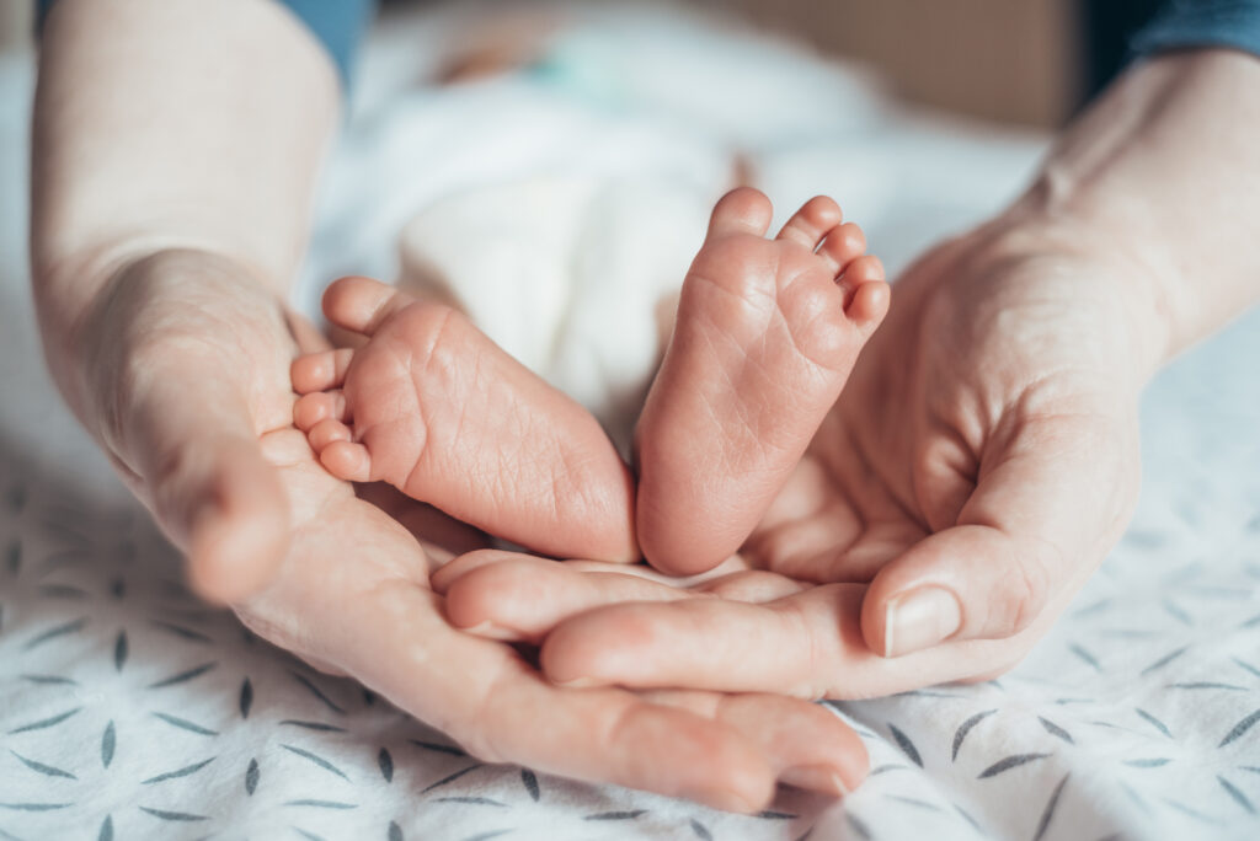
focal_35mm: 50
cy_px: 420
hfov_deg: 39.6
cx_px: 630
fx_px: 1751
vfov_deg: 27.0
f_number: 2.5
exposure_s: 1/125
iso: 200
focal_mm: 50
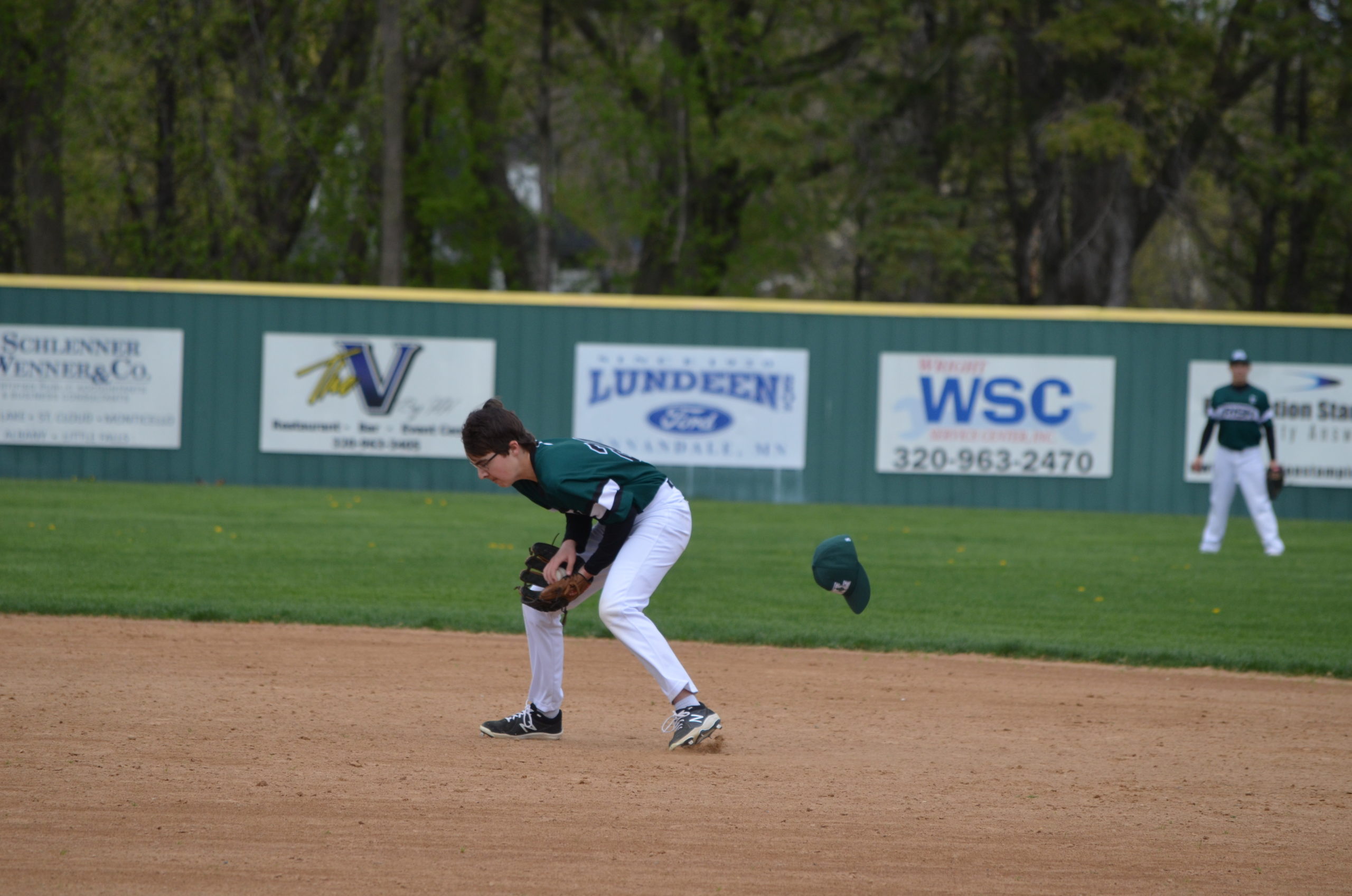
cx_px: 676
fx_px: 11244
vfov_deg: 4.6
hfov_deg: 6.9
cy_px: 448
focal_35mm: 300
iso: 450
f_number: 5.6
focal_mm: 200
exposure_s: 1/1000
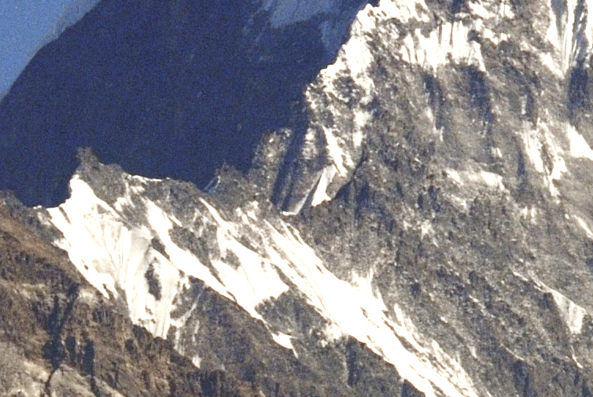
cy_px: -39
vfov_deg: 0.9
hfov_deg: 1.3
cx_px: 1228
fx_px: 25418
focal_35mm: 1541
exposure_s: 1/250
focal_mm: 200
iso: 250
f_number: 14
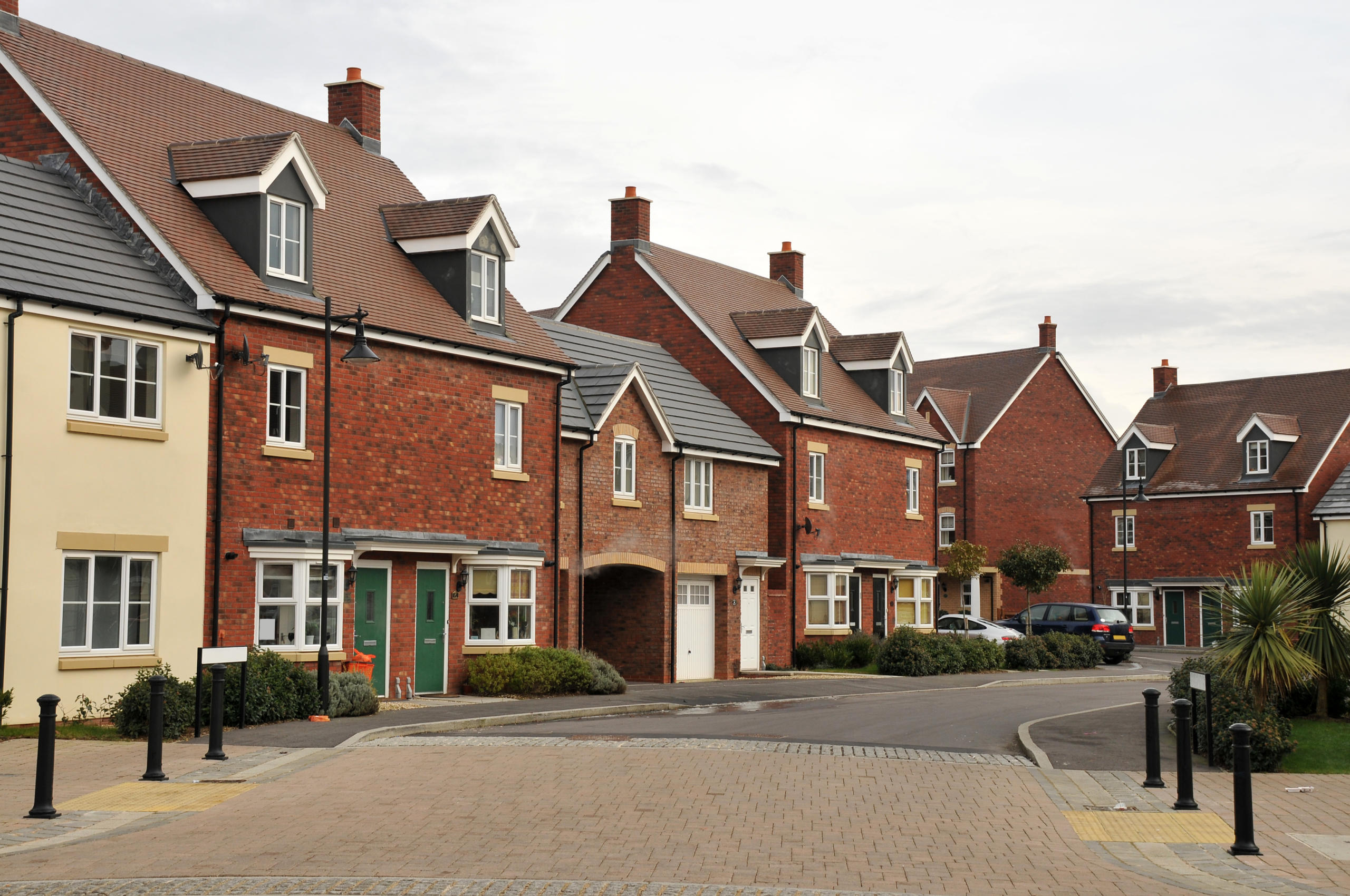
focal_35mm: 57
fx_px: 2135
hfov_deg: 35.1
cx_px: 675
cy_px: 448
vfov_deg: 23.7
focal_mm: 38
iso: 200
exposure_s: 1/125
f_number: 8
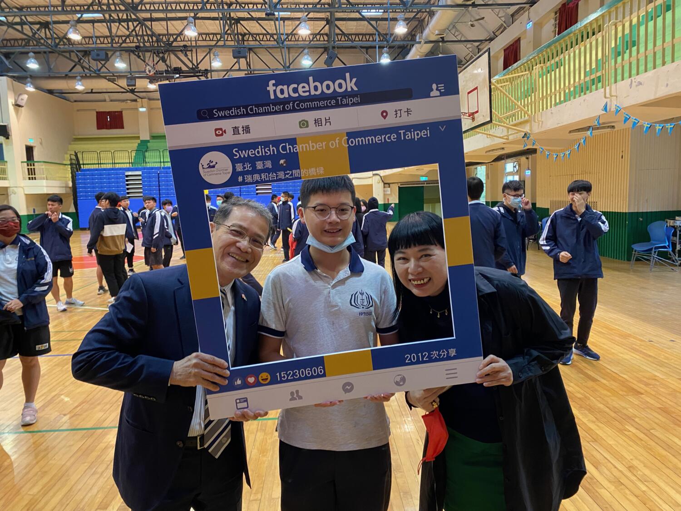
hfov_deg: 67.3
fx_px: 511
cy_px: 256
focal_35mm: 26
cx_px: 340
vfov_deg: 53.1
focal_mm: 4.25
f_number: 1.8
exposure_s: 1/60
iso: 400
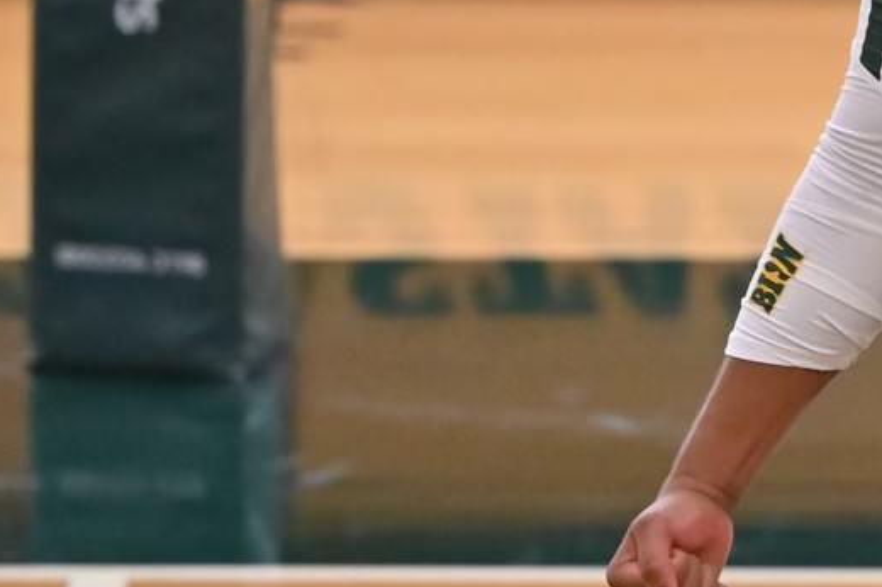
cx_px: 1265
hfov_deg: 5.1
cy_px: -59
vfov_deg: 3.4
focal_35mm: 399
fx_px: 9769
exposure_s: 1/1250
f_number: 2.8
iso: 3200
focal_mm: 135
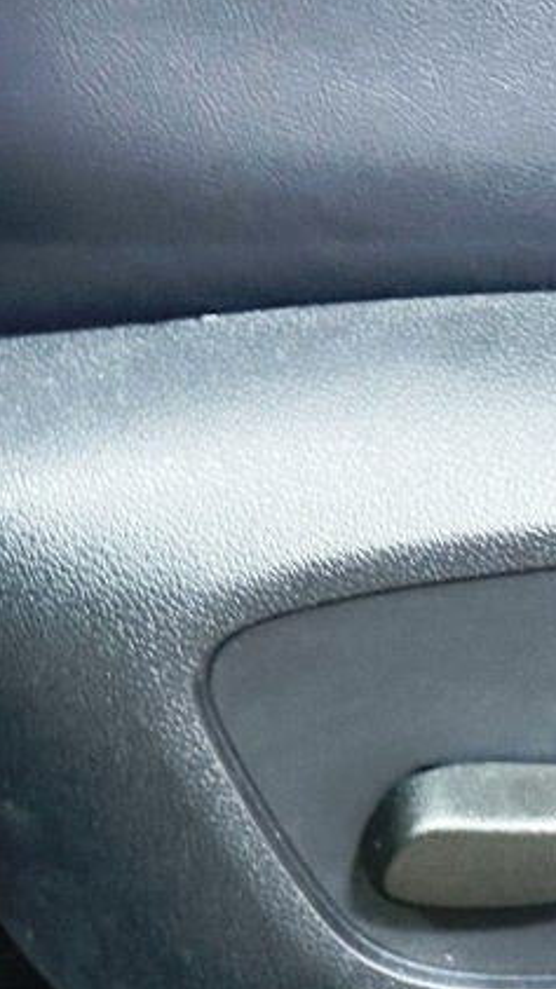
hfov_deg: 9.2
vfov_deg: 16.9
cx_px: 936
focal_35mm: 127
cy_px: 656
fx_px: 3333
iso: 640
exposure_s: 1/30
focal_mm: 6.86
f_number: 1.78
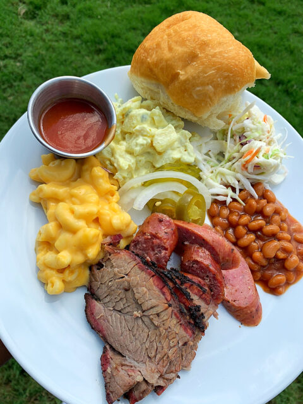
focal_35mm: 26
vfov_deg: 67.3
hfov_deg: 53.1
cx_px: 152
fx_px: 303
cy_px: 202
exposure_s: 1/1661
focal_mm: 4.25
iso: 25
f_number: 1.8
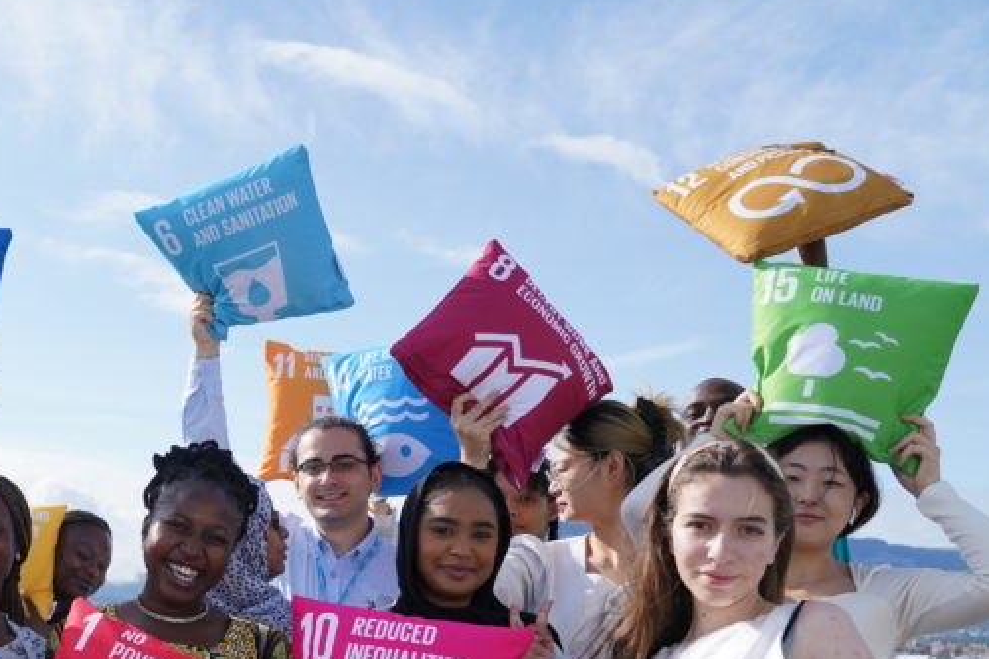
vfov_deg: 28.0
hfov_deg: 39.6
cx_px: 148
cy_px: 525
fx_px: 1291
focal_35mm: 47
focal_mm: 24
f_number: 4
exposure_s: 1/2500
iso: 320
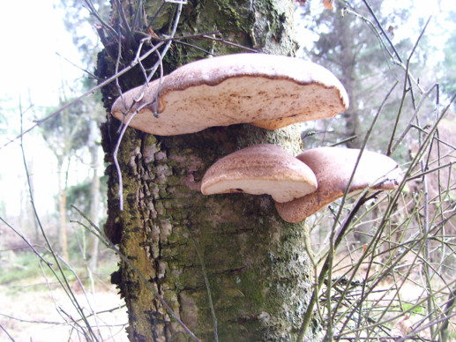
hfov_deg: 50.1
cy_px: 171
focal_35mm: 37
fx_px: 488
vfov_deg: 38.7
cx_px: 228
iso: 160
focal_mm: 6
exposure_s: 1/8
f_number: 2.7
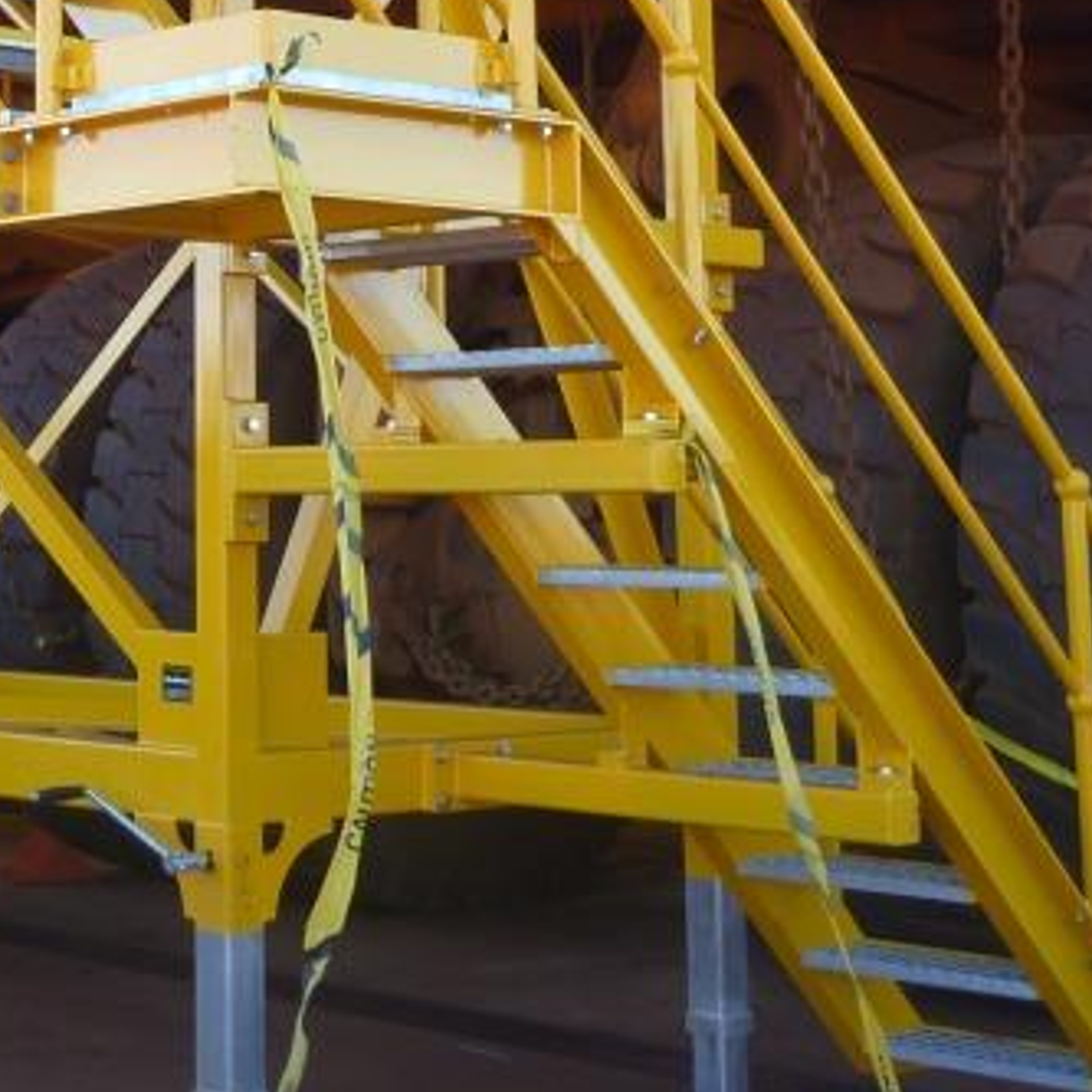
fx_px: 2712
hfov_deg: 22.1
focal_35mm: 76
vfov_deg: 22.1
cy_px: 56
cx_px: 66
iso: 80
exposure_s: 1/100
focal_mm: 4.9
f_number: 3.3
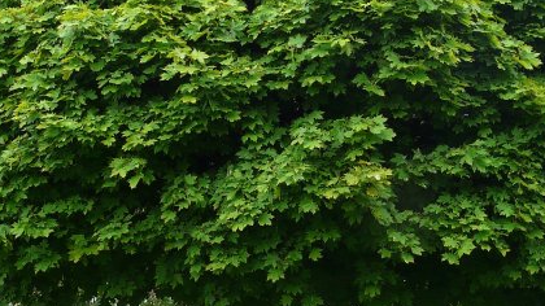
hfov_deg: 31.0
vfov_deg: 17.7
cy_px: 157
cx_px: 297
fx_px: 982
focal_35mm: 68
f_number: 3.2
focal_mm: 5.7
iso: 100
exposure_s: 1/100
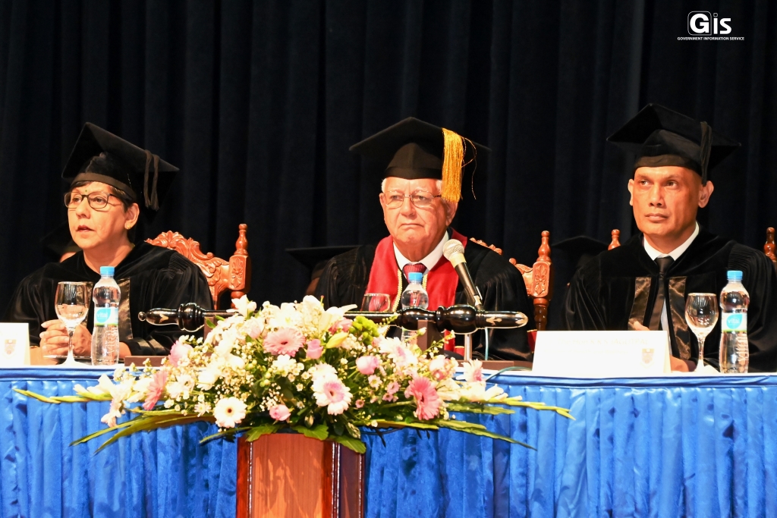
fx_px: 4317
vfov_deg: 6.9
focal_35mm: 200
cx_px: 388
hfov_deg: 10.3
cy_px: 259
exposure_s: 1/200
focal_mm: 200
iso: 10000
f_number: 7.1
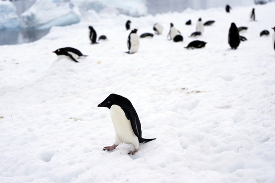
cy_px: 92
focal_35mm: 70
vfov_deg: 19.4
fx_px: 535
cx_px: 138
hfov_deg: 28.9
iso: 100
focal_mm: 70
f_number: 3.5
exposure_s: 1/640
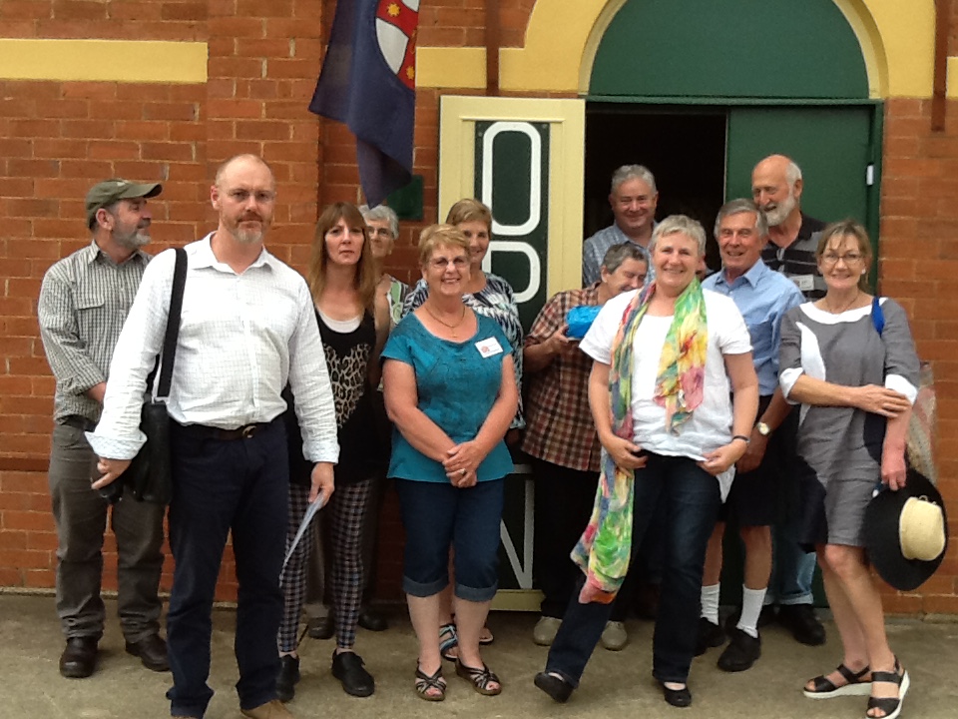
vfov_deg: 32.9
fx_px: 1218
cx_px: 479
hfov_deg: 42.9
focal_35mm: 44
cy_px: 360
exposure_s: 1/120
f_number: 2.4
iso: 50
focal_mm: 2.03
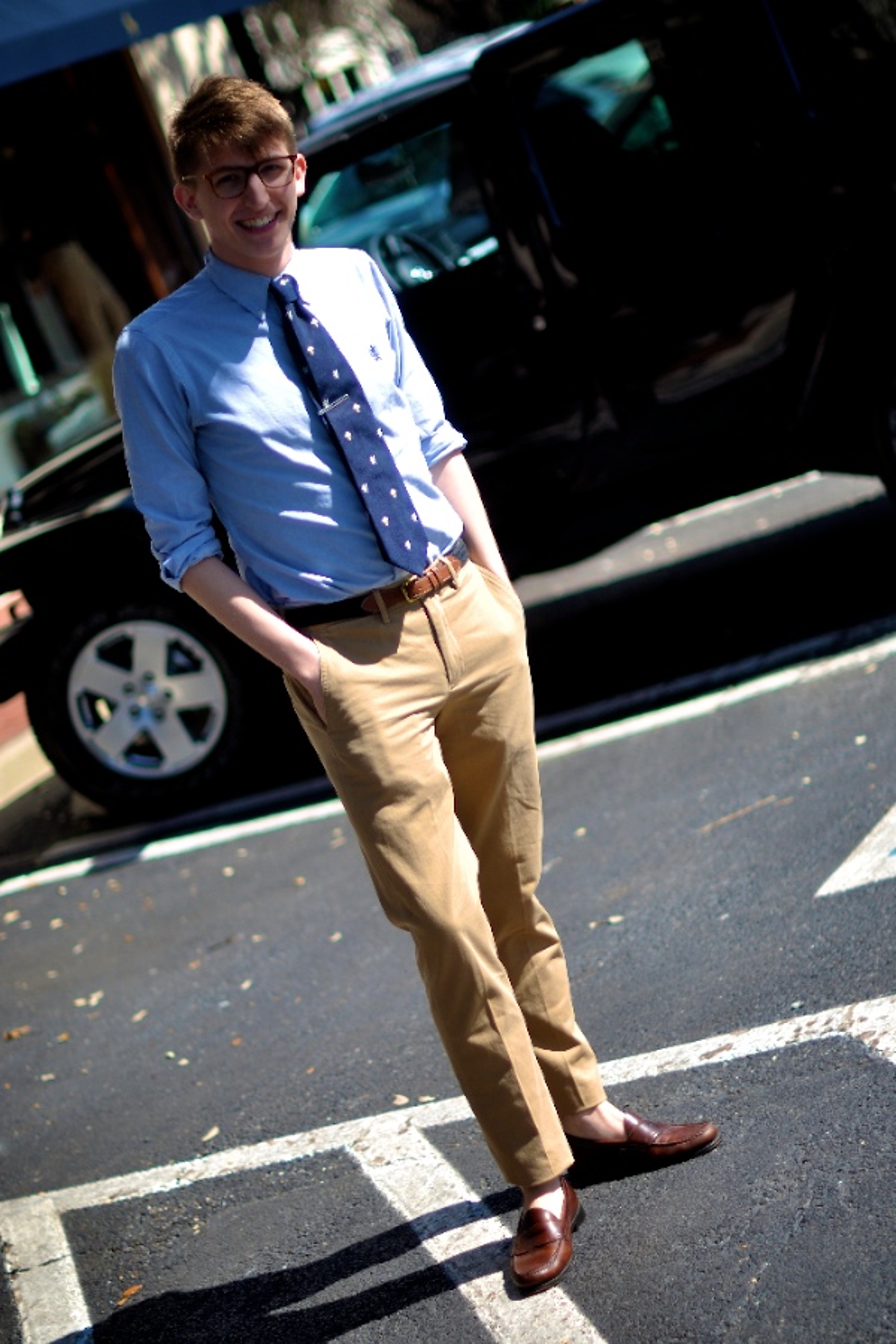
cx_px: 448
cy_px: 672
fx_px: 2800
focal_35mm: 75
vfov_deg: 27.0
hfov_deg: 18.2
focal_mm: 50
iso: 100
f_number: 1.4
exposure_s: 1/4000
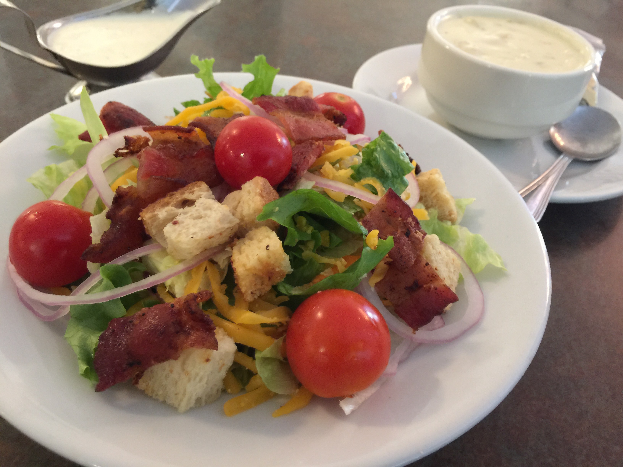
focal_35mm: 29
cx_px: 312
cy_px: 234
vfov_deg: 48.2
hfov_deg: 61.7
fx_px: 522
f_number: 2.2
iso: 80
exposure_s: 1/4
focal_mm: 4.15
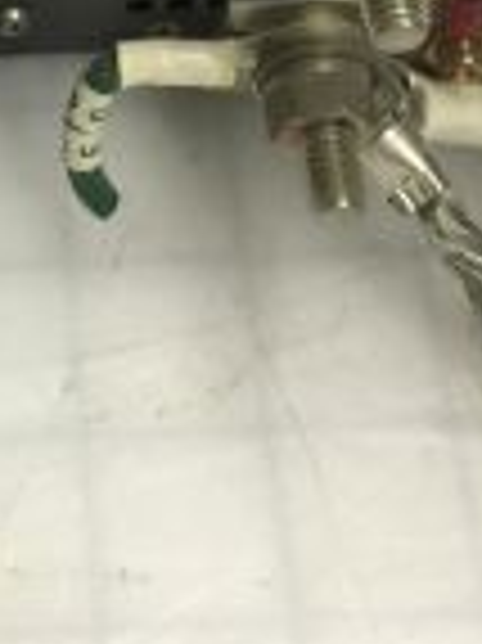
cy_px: -279
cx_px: -50
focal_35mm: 122
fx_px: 2268
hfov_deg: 11.9
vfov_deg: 15.1
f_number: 2.2
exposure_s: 1/15
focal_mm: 4.15
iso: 40
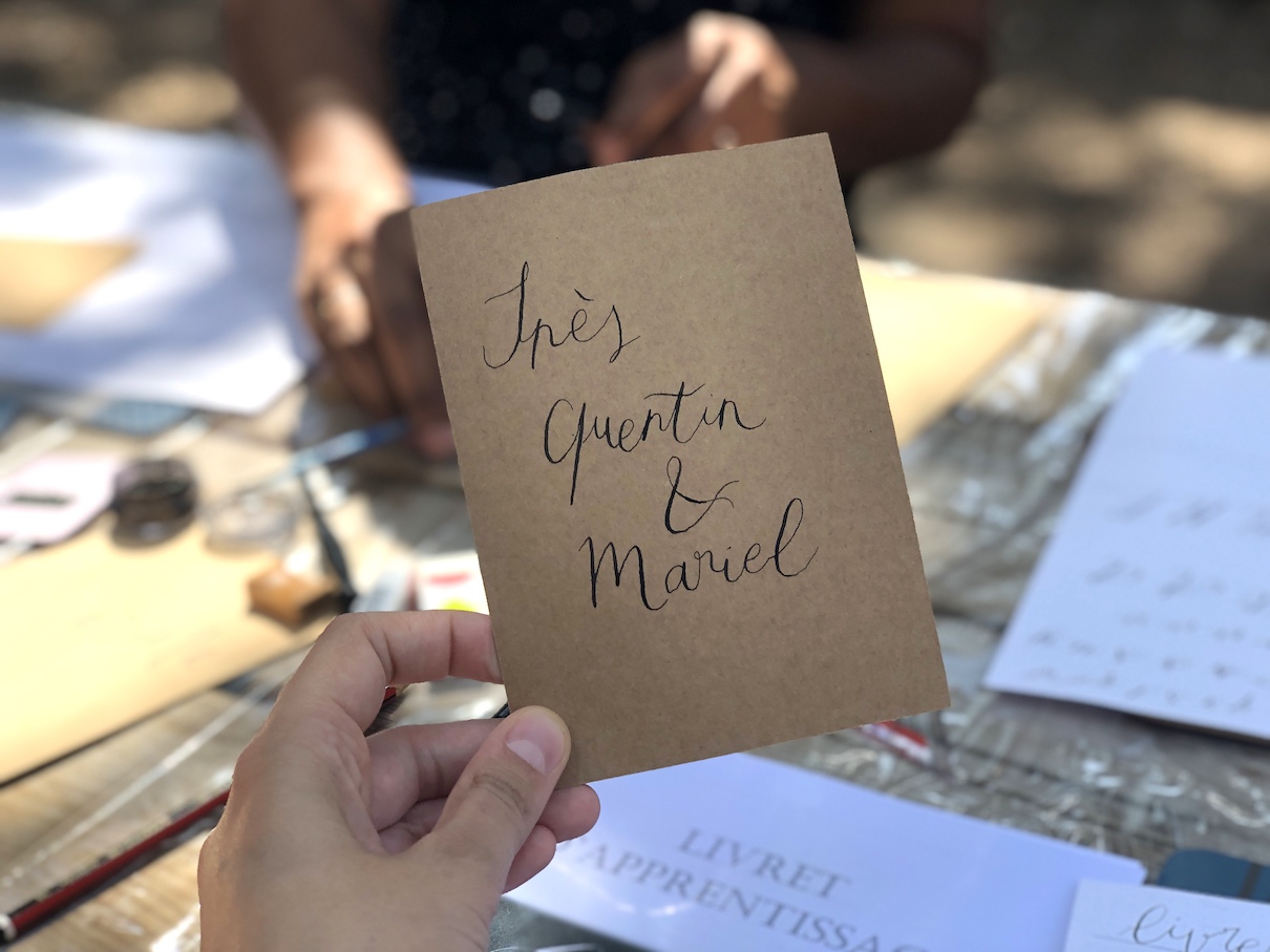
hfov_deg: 36.8
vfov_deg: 28.0
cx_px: 635
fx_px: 1907
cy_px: 476
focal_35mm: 52
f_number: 2.4
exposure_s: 1/510
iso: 16
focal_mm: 6
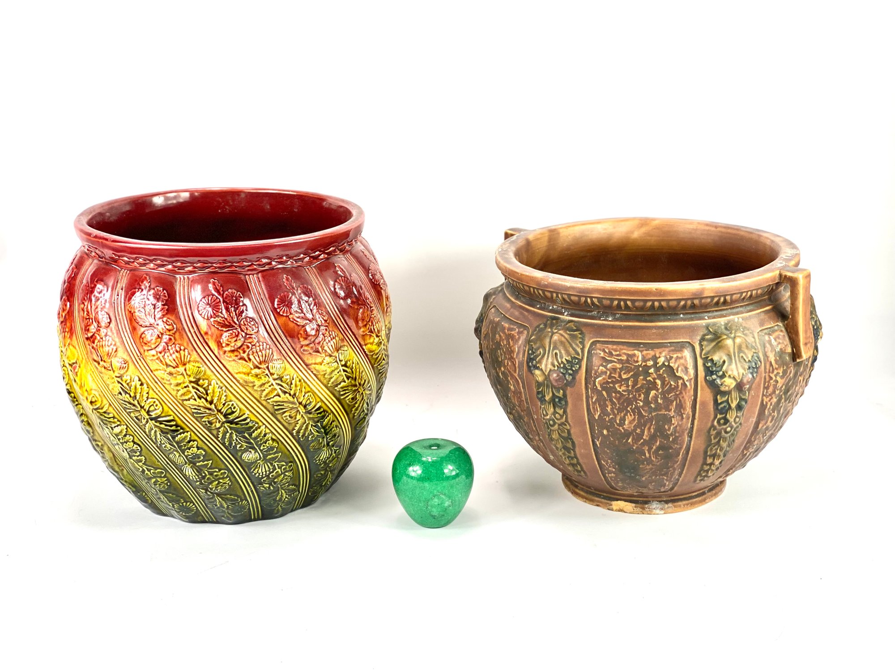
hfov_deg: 36.8
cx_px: 448
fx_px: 1344
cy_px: 336
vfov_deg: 28.0
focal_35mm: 52
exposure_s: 1/124
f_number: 2
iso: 20
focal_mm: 6
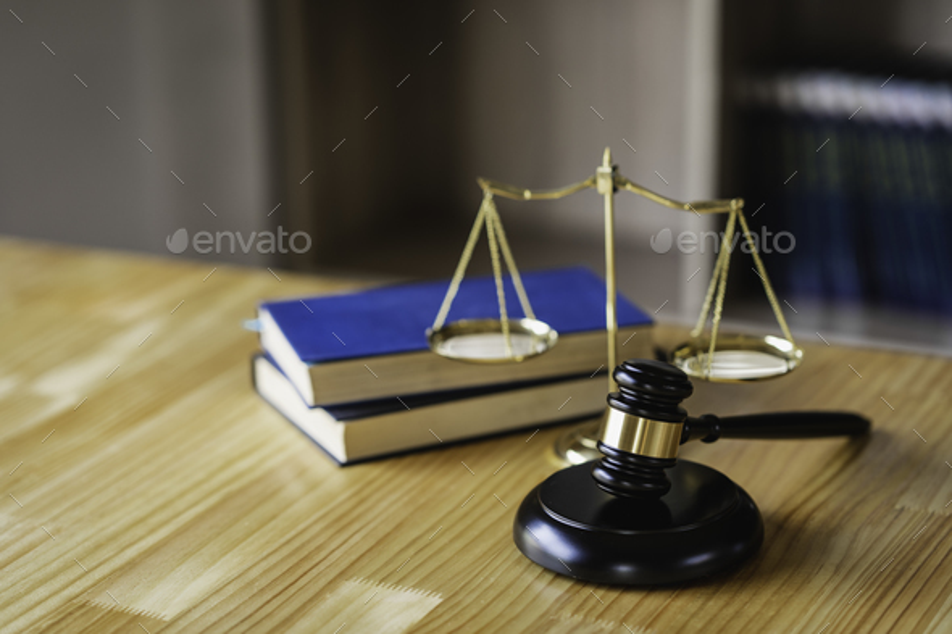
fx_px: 2247
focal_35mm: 85
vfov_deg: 16.1
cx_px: 476
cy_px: 317
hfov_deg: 23.9
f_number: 2
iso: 200
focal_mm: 85
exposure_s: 1/160
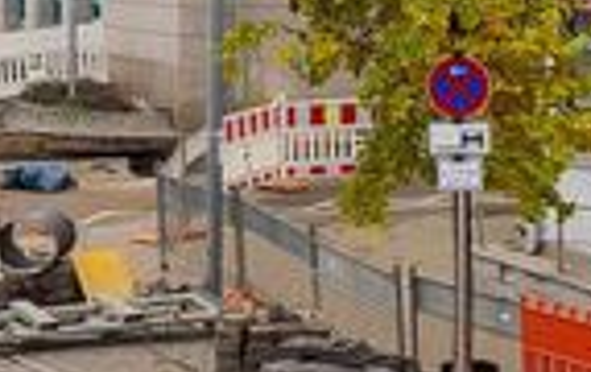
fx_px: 2921
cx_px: 107
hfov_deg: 11.5
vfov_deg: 7.3
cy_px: 186
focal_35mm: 181
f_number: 5.6
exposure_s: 1/160
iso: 200
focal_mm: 18
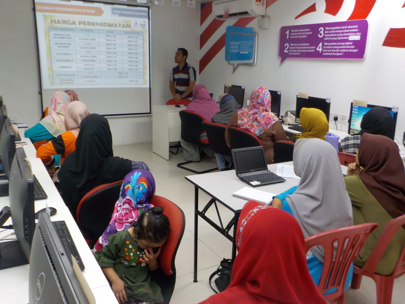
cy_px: 152
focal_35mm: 30
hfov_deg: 60.0
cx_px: 202
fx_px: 351
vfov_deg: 46.8
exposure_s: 1/30
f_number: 3.3
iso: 220
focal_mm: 4.1
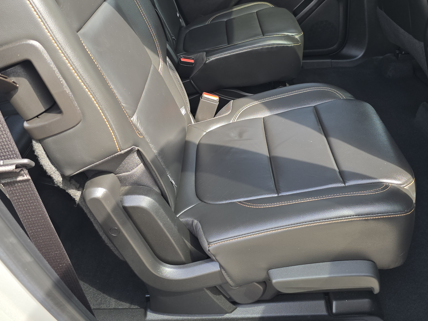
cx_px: 220
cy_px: 101
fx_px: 445
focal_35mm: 36
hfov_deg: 51.3
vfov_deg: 39.1
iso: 32
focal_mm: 6.3
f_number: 1.7
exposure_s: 1/180
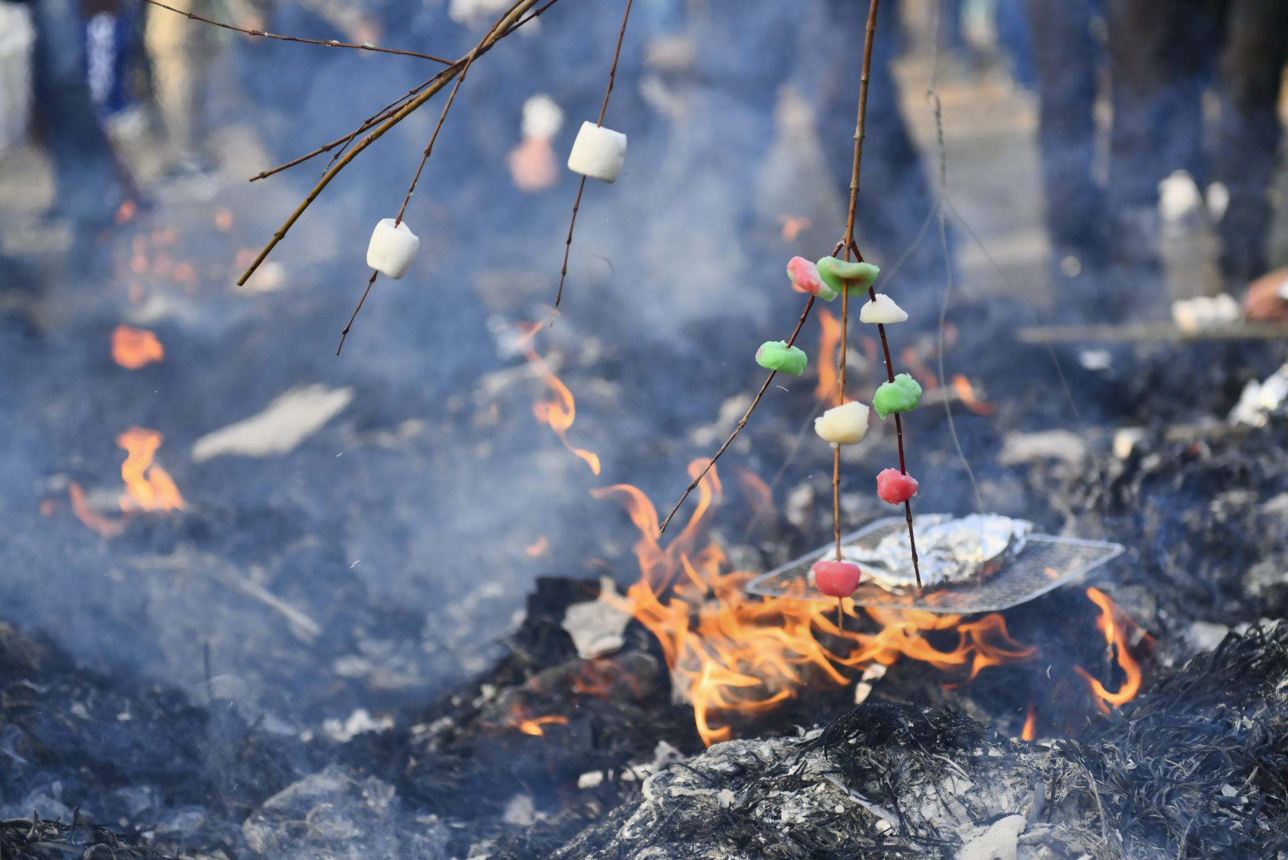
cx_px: 644
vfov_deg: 19.5
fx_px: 2505
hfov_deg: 28.8
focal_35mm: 70
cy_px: 430
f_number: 2.8
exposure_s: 1/2500
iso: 320
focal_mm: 70
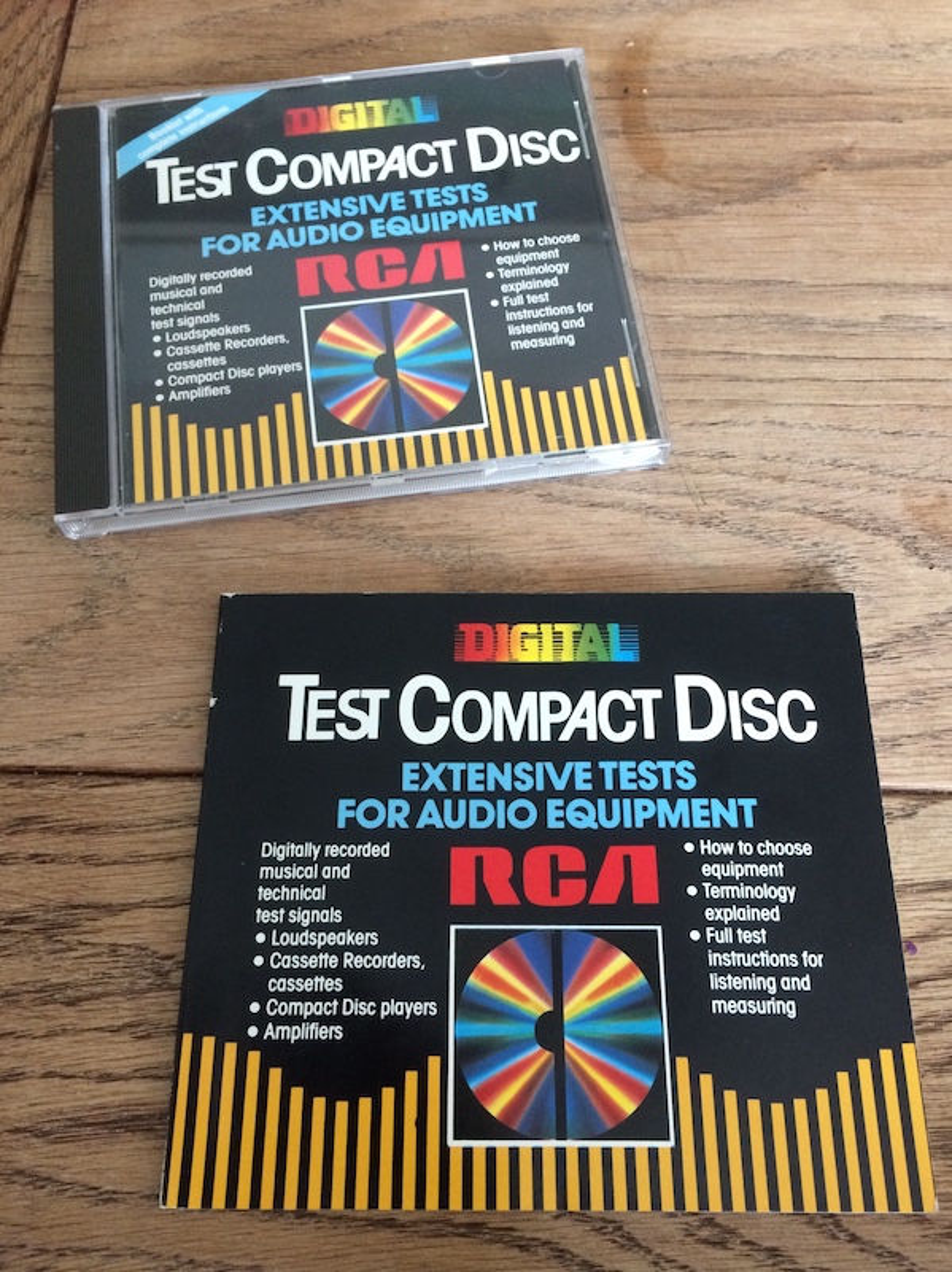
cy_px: 636
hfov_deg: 48.2
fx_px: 1065
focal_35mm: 29
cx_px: 476
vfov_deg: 61.7
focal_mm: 4.15
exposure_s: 1/33
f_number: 2.2
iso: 320
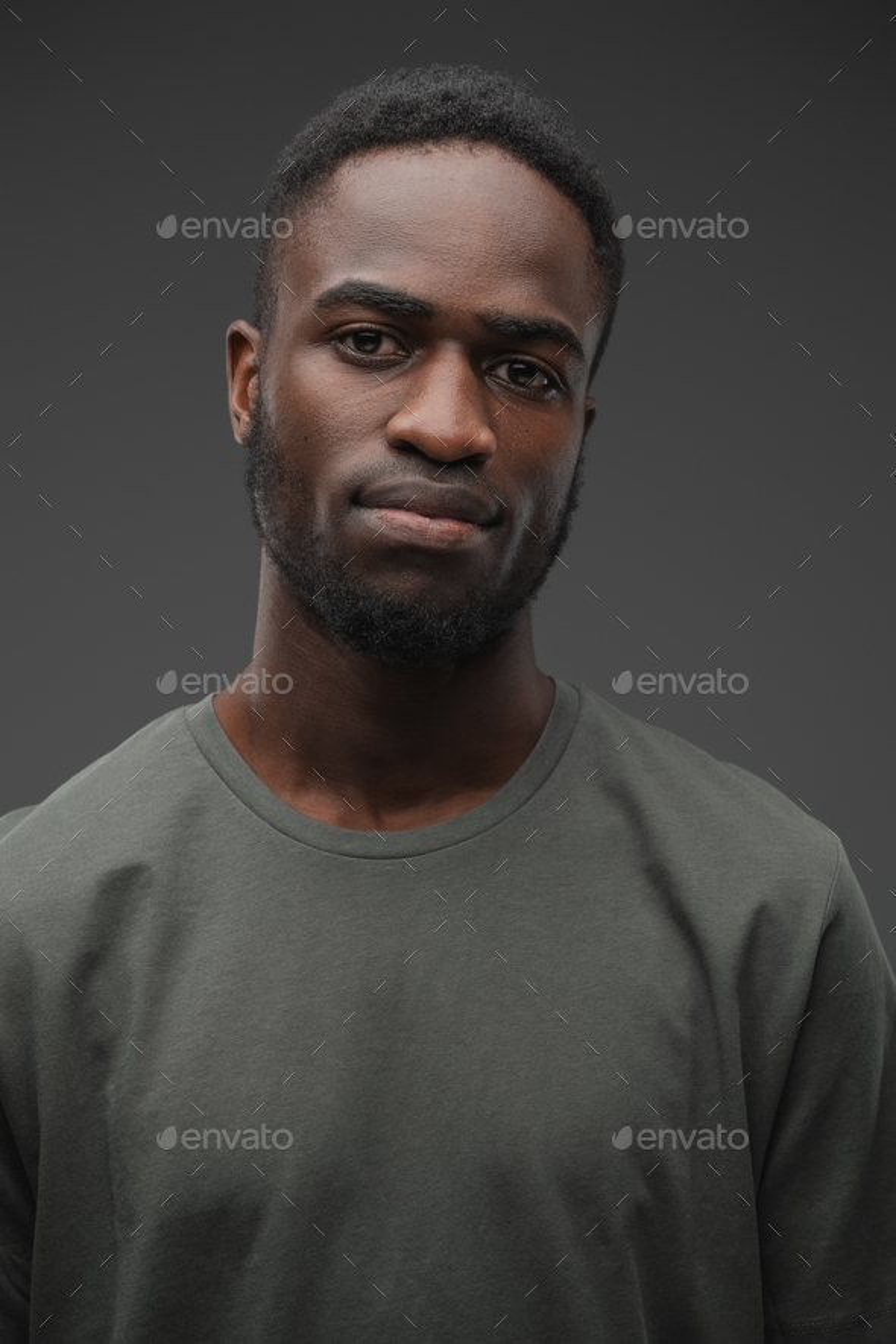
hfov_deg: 18.2
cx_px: 448
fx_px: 2800
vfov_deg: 27.0
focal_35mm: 75
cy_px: 672
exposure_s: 1/160
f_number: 6.3
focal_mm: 75
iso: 320
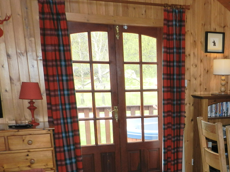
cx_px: 195
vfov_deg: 28.6
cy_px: 152
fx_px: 326
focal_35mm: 49
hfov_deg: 37.0
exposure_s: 1/80
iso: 160
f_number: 3.4
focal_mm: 4
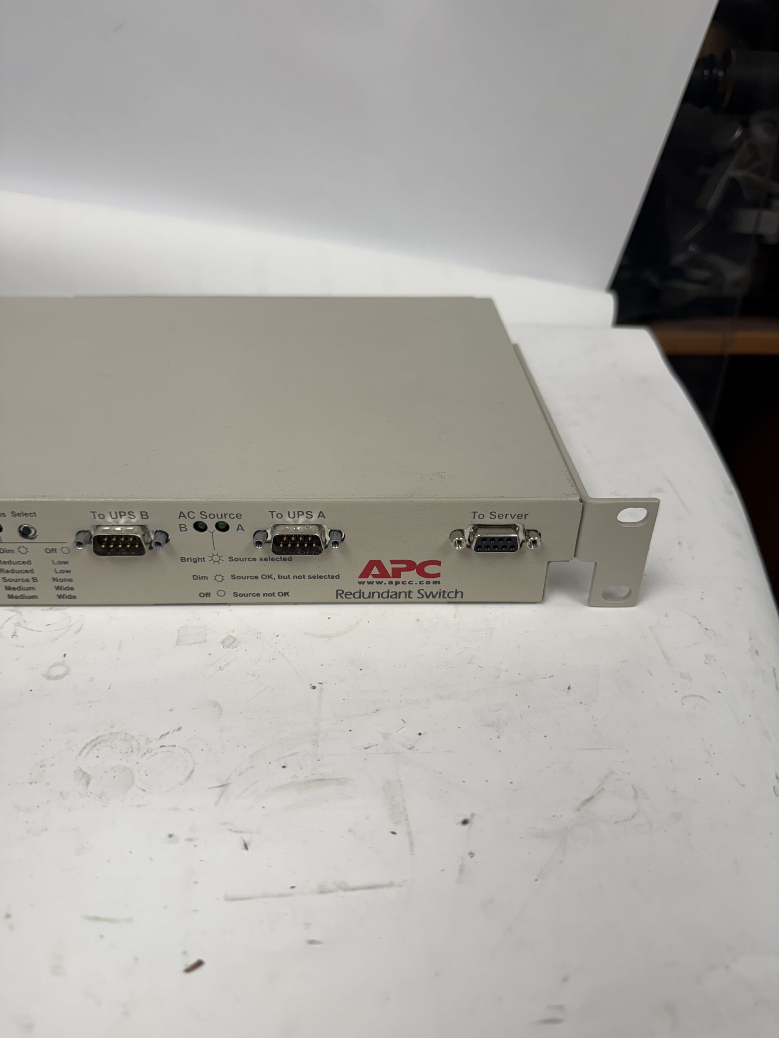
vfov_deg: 71.6
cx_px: 390
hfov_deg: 56.8
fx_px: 720
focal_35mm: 24
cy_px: 519
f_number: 1.78
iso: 64
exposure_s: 1/182
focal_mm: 6.76
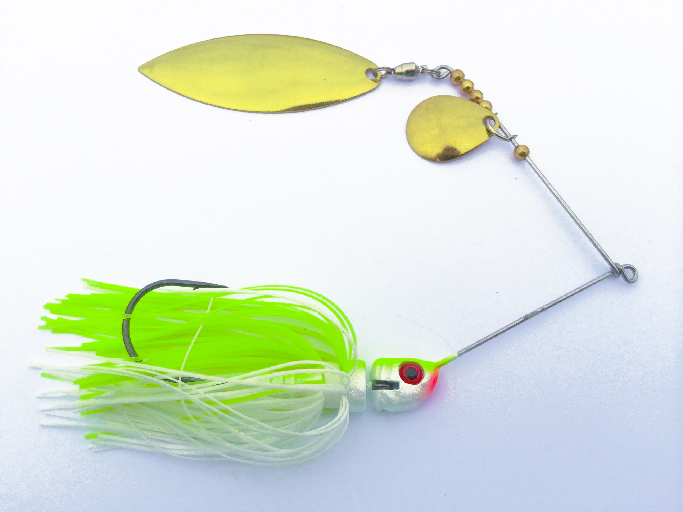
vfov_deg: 46.8
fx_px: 592
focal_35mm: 30
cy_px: 256
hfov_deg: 60.0
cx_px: 342
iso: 40
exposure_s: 1/3165
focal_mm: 4.12
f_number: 2.2
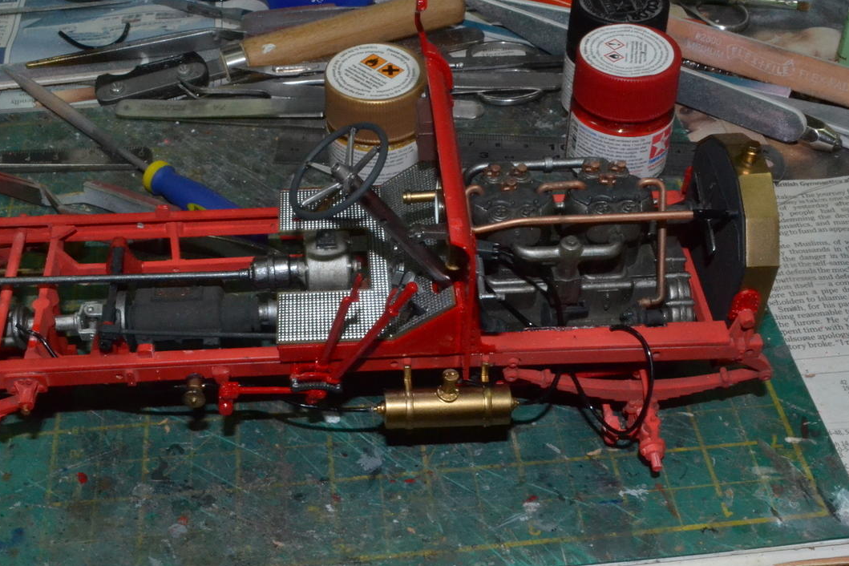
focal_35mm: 51
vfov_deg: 26.5
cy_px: 288
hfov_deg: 38.9
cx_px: 392
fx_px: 1203
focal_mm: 30
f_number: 29
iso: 3200
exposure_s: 1/60
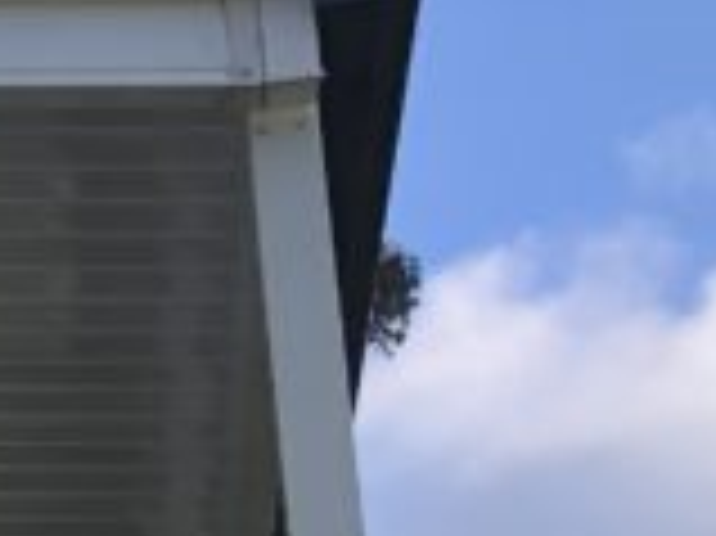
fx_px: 3720
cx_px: -1288
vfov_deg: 7.9
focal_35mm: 180
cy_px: 1072
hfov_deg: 9.2
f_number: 1.8
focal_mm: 3.99
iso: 20
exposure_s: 1/564
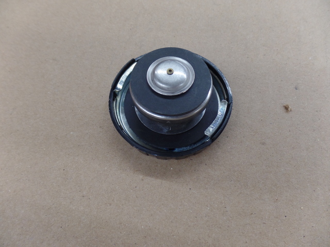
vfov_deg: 58.9
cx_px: 165
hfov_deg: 73.9
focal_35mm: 23
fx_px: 219
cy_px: 124
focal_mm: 4.1
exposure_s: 1/30
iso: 160
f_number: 2.8
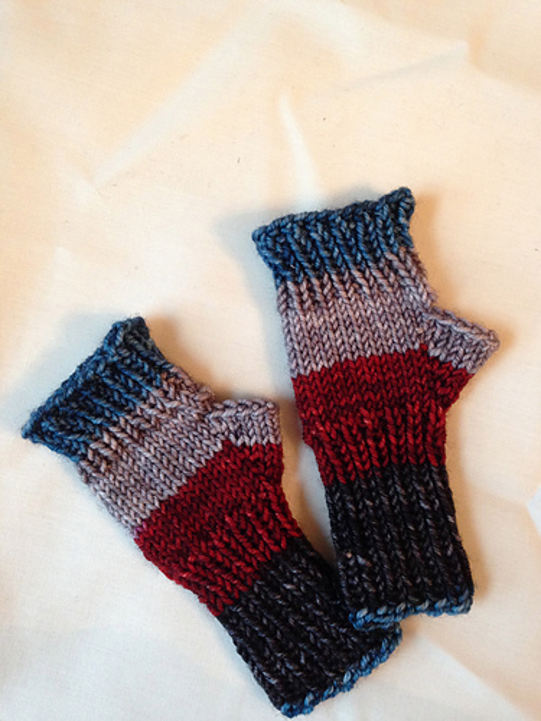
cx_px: 270
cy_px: 360
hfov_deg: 42.9
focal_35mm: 33
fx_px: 688
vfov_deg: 55.4
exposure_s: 1/20
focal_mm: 4.12
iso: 250
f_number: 2.4
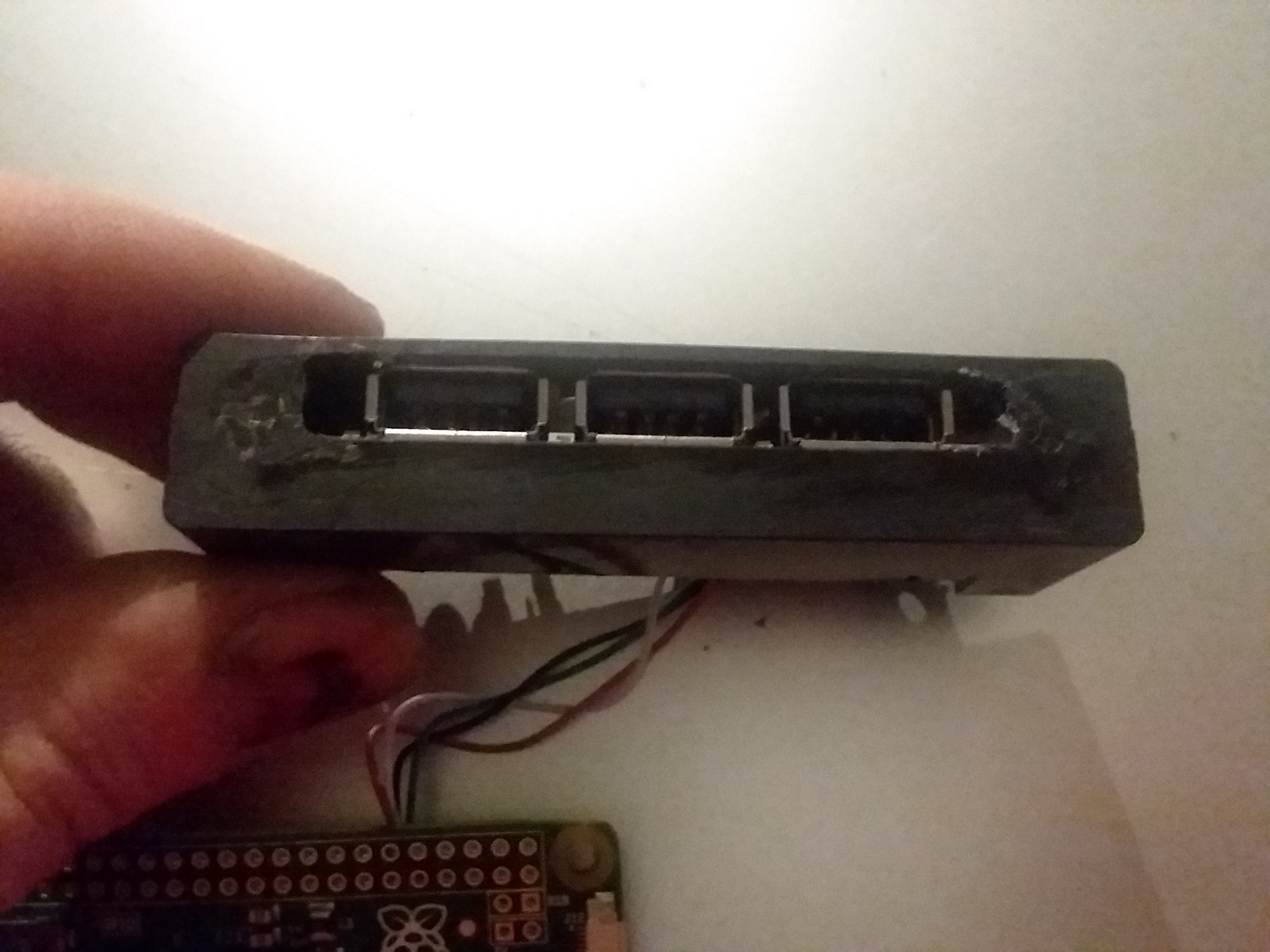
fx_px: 1064
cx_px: 635
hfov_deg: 61.7
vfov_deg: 48.2
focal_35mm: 29
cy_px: 476
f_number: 1.9
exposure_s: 1/15
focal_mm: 2.47
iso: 800
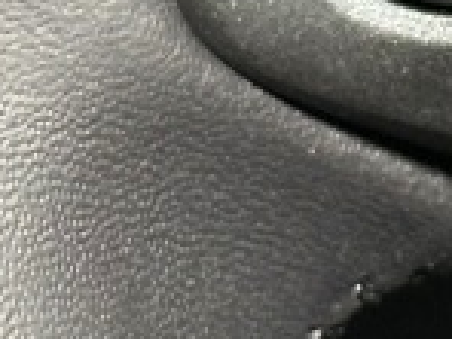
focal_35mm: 331
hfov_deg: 5.9
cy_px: -357
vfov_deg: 4.4
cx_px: 751
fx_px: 4322
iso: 320
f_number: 1.78
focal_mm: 6.86
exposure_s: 1/40
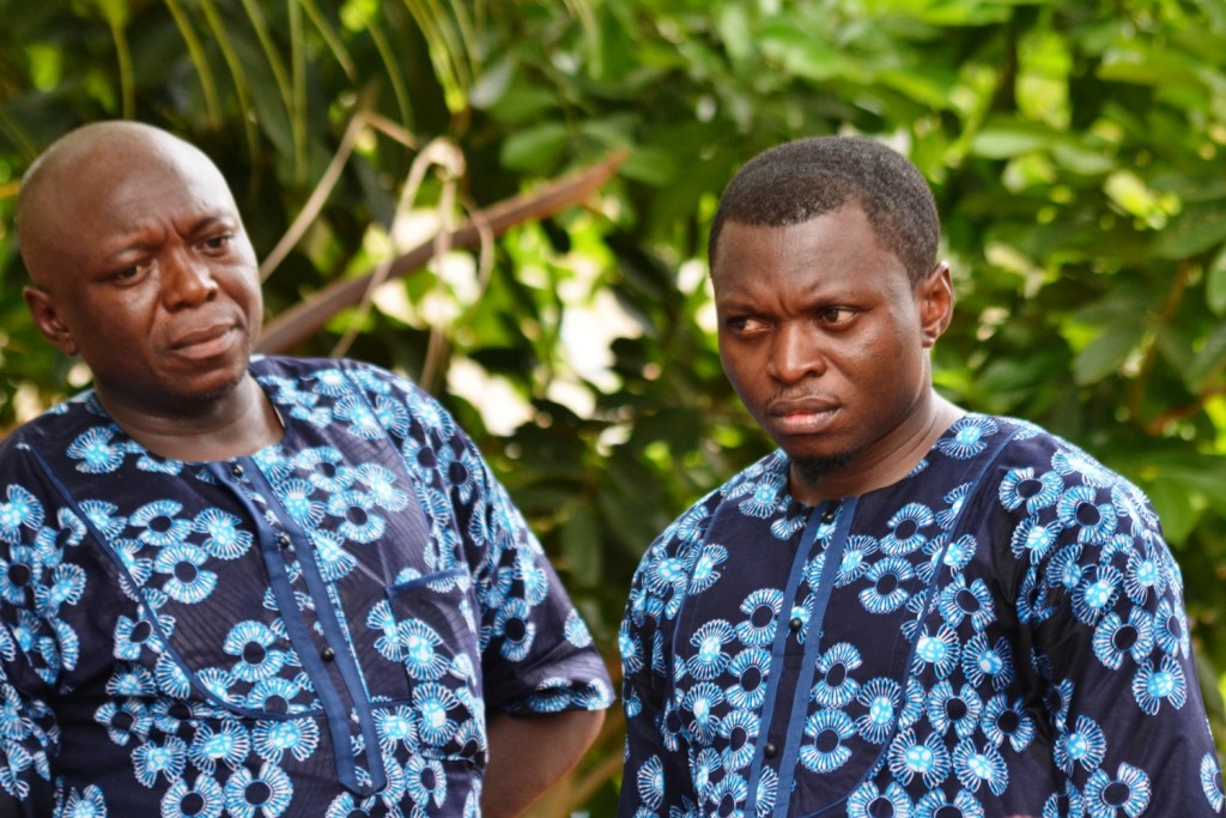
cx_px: 613
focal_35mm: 225
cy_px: 409
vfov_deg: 6.1
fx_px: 7663
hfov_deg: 9.1
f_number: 5.6
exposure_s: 1/125
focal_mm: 150
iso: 400
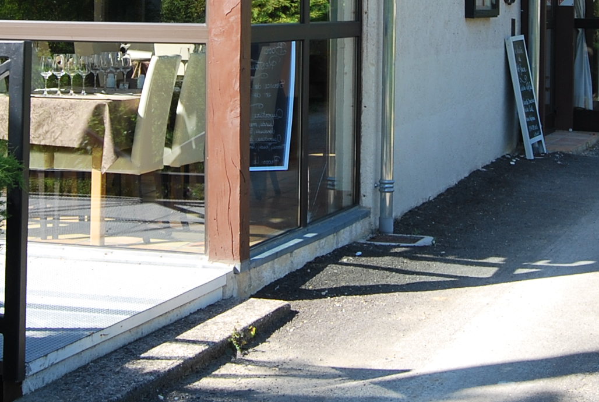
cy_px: -30
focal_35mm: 93
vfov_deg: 14.5
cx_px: 294
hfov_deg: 21.9
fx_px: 1551
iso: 100
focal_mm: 22
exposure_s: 1/160
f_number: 6.3
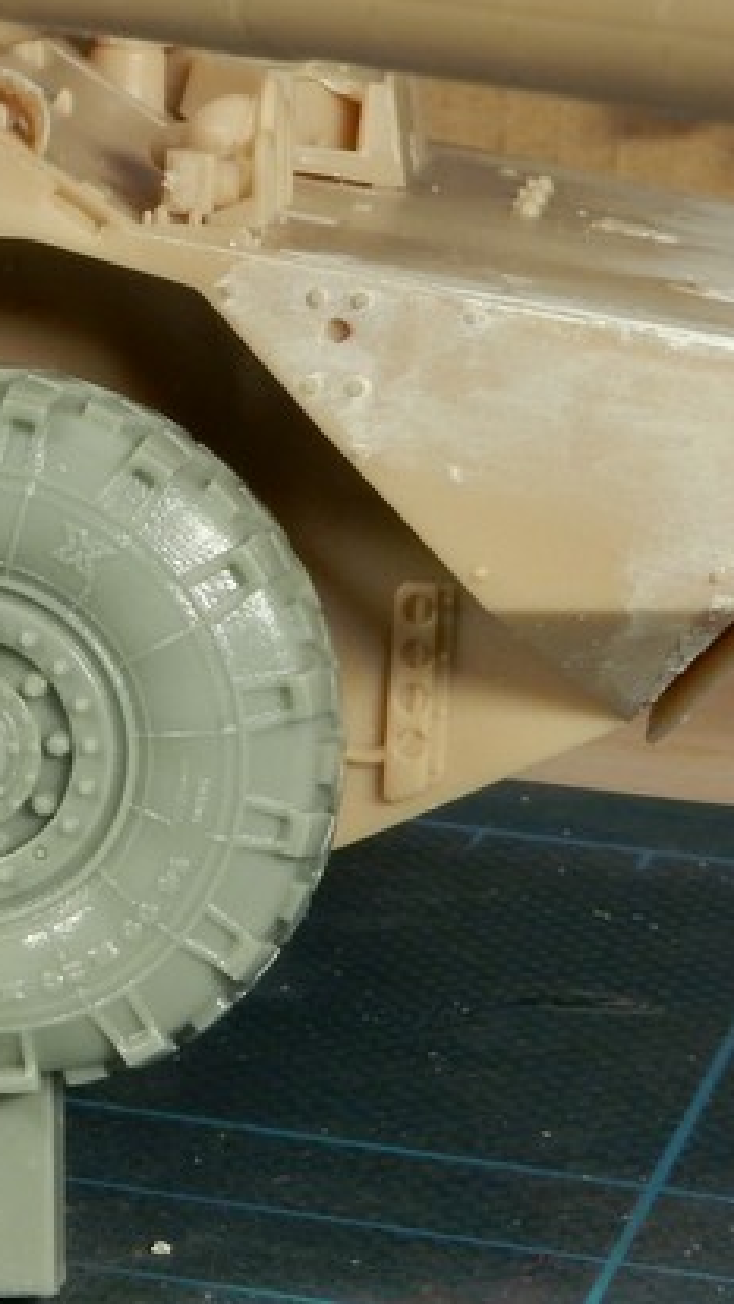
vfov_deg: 13.6
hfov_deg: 7.4
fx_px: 5465
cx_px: -665
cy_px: 495
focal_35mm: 158
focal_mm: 10.7
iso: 125
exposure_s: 1/10
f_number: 7.1
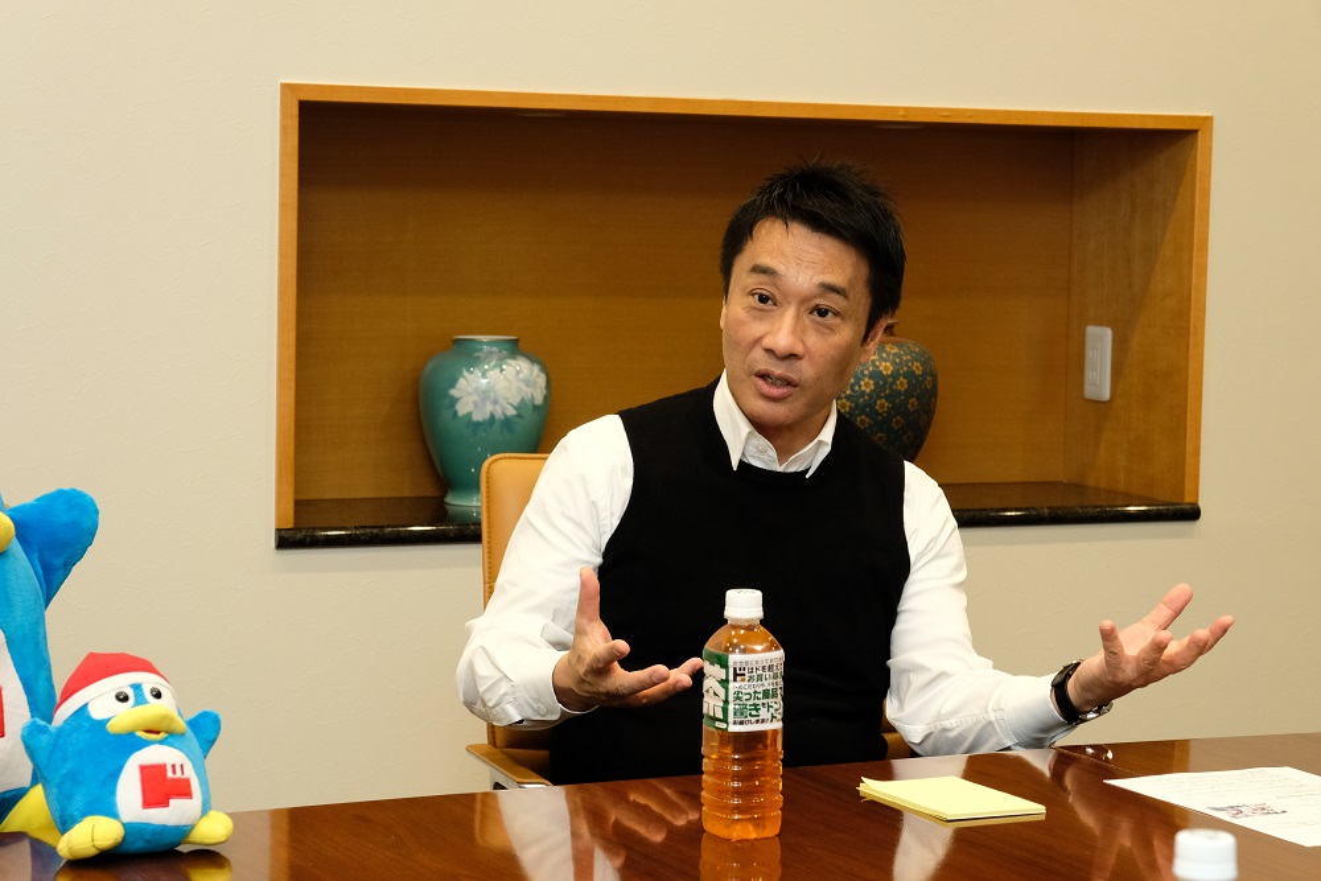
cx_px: 660
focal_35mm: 83
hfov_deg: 24.5
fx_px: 3046
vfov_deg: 16.5
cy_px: 440
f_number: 8
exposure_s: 1/160
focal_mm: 55
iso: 2500
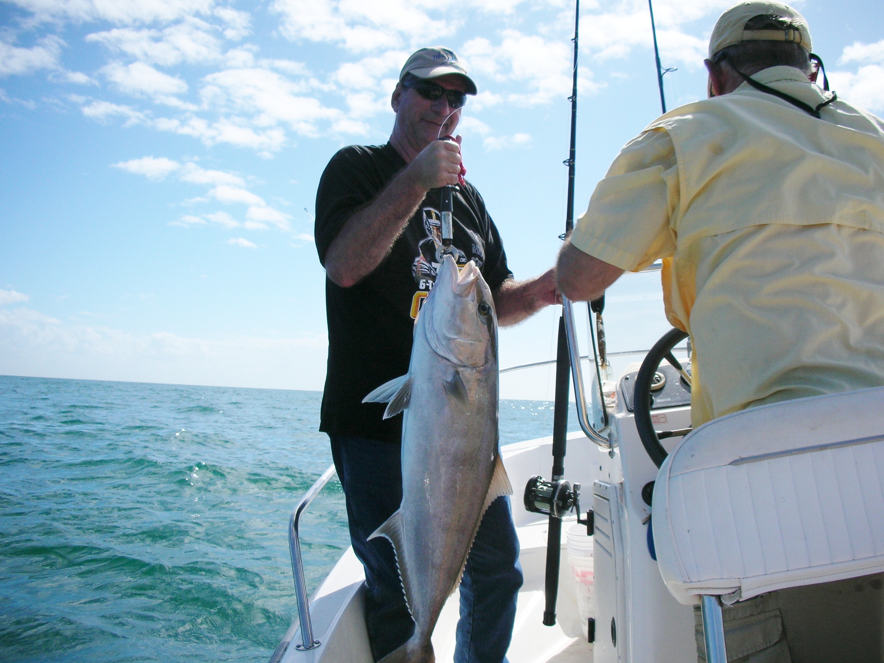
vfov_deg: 40.7
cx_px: 442
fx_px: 894
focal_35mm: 35
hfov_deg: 52.6
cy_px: 332
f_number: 8.5
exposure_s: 1/192
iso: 50
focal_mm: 5.8
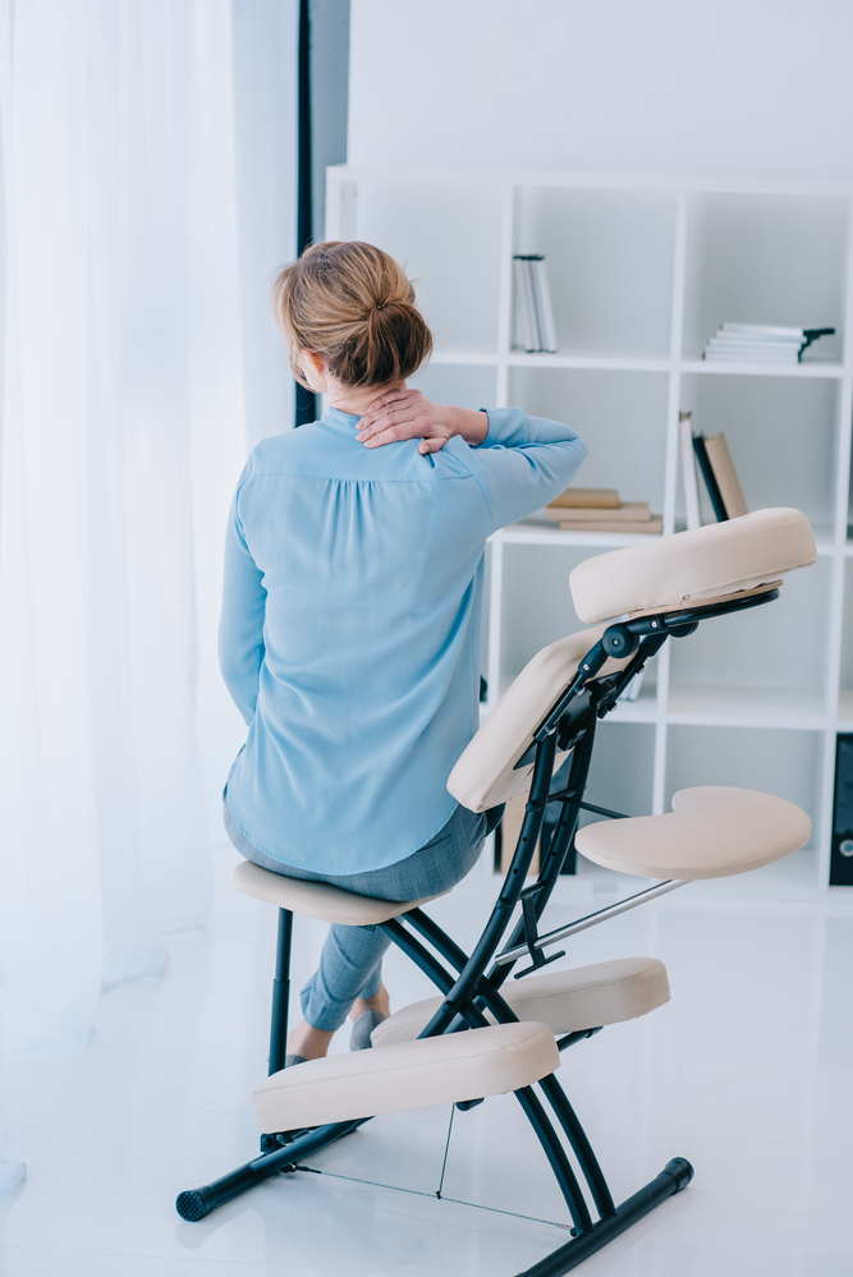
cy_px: 638
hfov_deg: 16.1
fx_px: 3018
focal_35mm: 85
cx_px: 426
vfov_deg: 23.9
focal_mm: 85
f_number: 3.5
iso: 160
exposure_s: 1/160
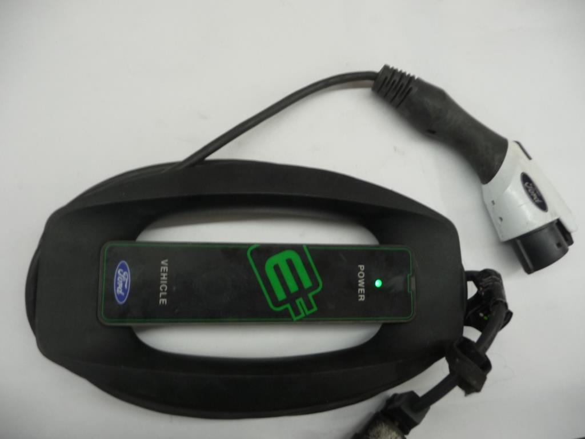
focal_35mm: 28
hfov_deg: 63.4
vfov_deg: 49.7
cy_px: 220
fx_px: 473
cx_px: 292
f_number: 3.3
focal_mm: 4.7
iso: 160
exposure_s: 1/30
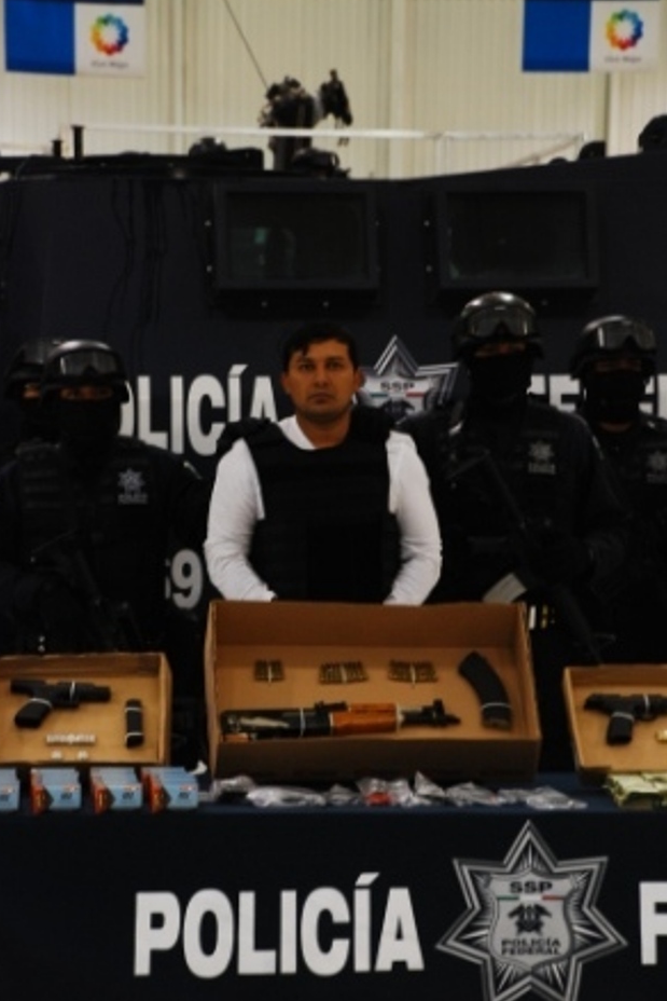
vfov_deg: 16.6
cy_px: 507
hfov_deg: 11.1
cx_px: 329
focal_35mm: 123
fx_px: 3417
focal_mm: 80
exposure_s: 1/25
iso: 640
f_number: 5.6
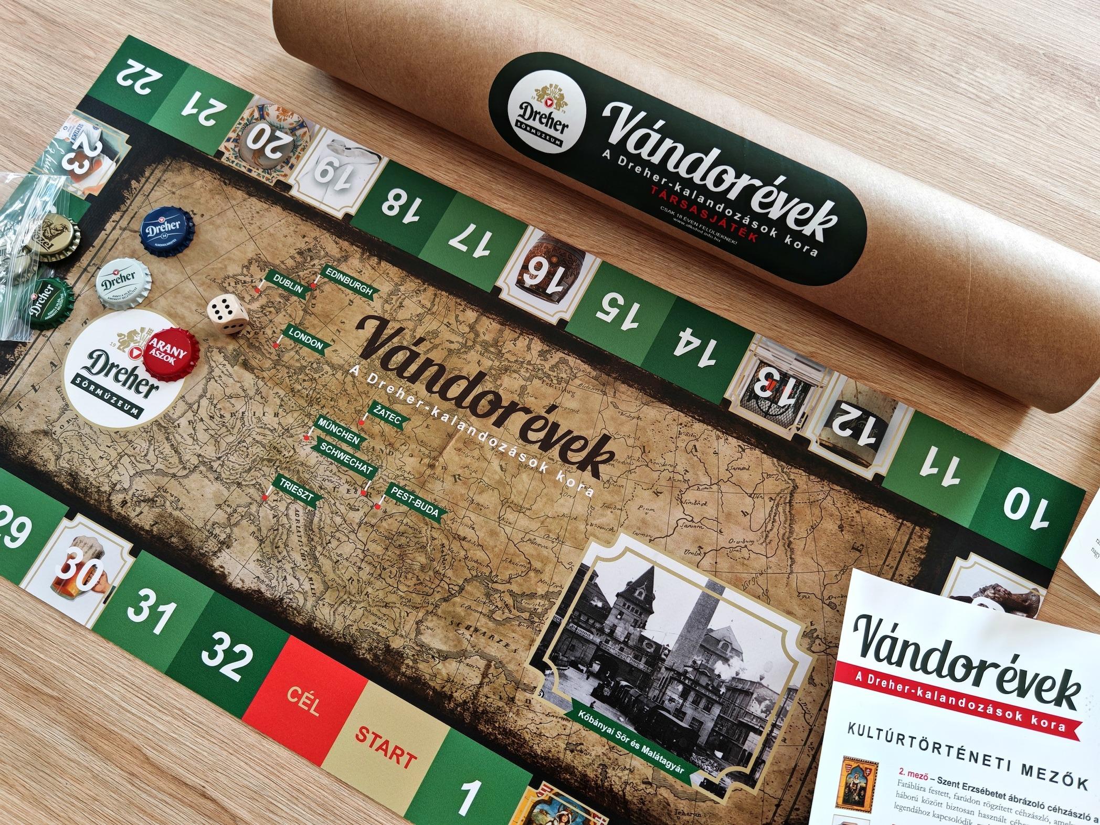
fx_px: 858
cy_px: 412
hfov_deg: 65.3
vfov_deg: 51.4
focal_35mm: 27
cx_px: 550
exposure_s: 1/100
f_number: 1.9
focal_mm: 6.67
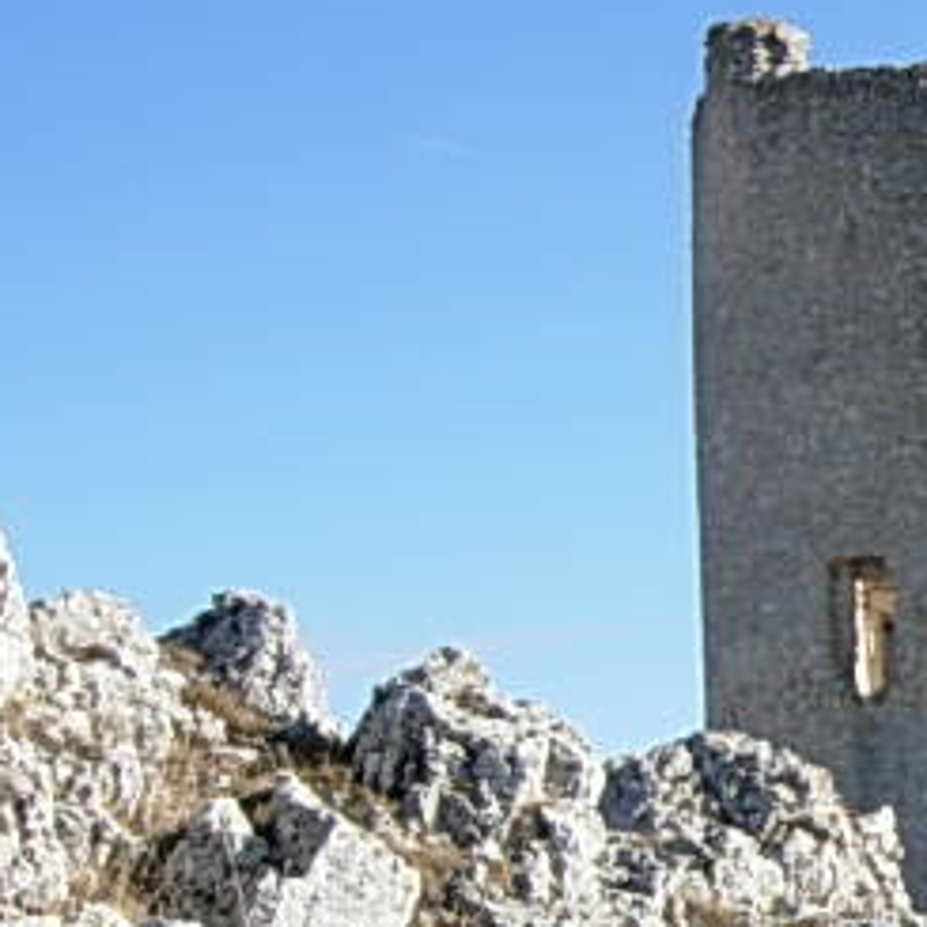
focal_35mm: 133
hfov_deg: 11.9
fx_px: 4030
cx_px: 1782
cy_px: 738
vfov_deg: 13.1
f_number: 5.4
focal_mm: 7.5
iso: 50
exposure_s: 1/271
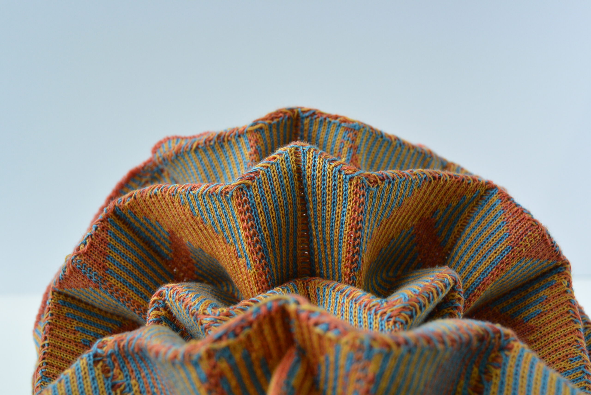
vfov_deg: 27.6
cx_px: 296
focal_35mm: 49
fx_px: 805
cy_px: 198
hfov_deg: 40.3
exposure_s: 1/125
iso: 250
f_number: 4.5
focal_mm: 18.2
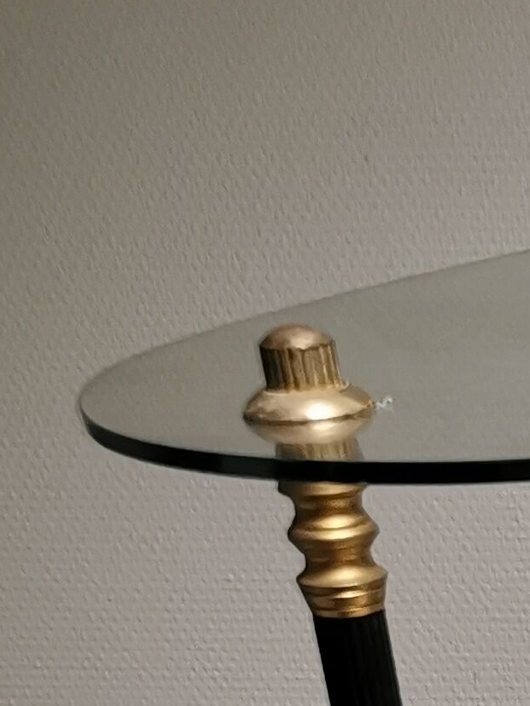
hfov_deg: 11.1
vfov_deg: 14.4
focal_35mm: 119
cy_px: 1317
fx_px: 2429
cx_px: 1133
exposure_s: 1/100
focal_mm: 5.58
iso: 320
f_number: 1.8
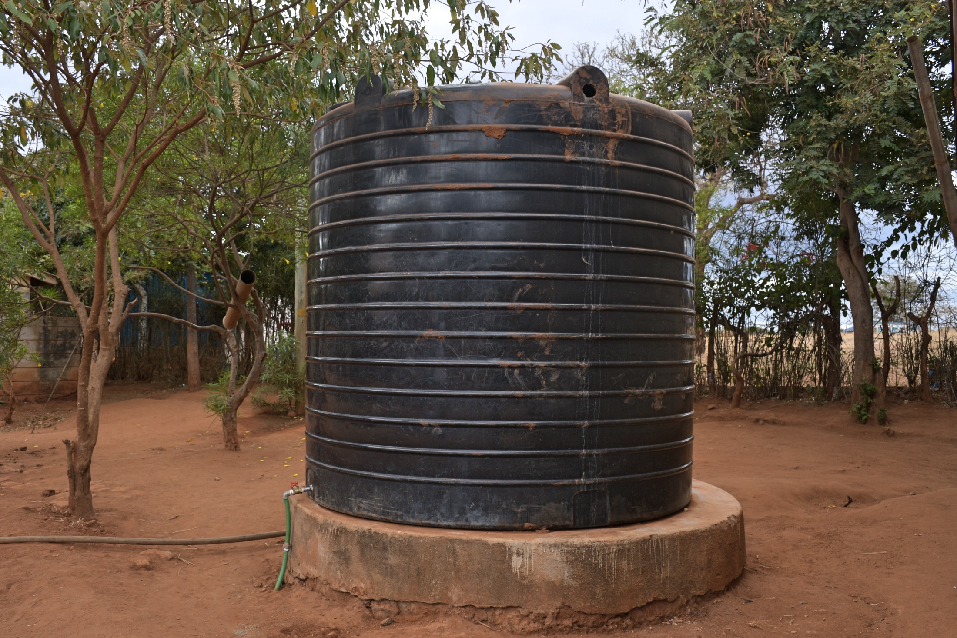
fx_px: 904
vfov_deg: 38.9
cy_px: 319
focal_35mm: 34
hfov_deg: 55.8
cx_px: 478
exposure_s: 1/200
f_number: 7.1
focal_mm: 23
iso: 160
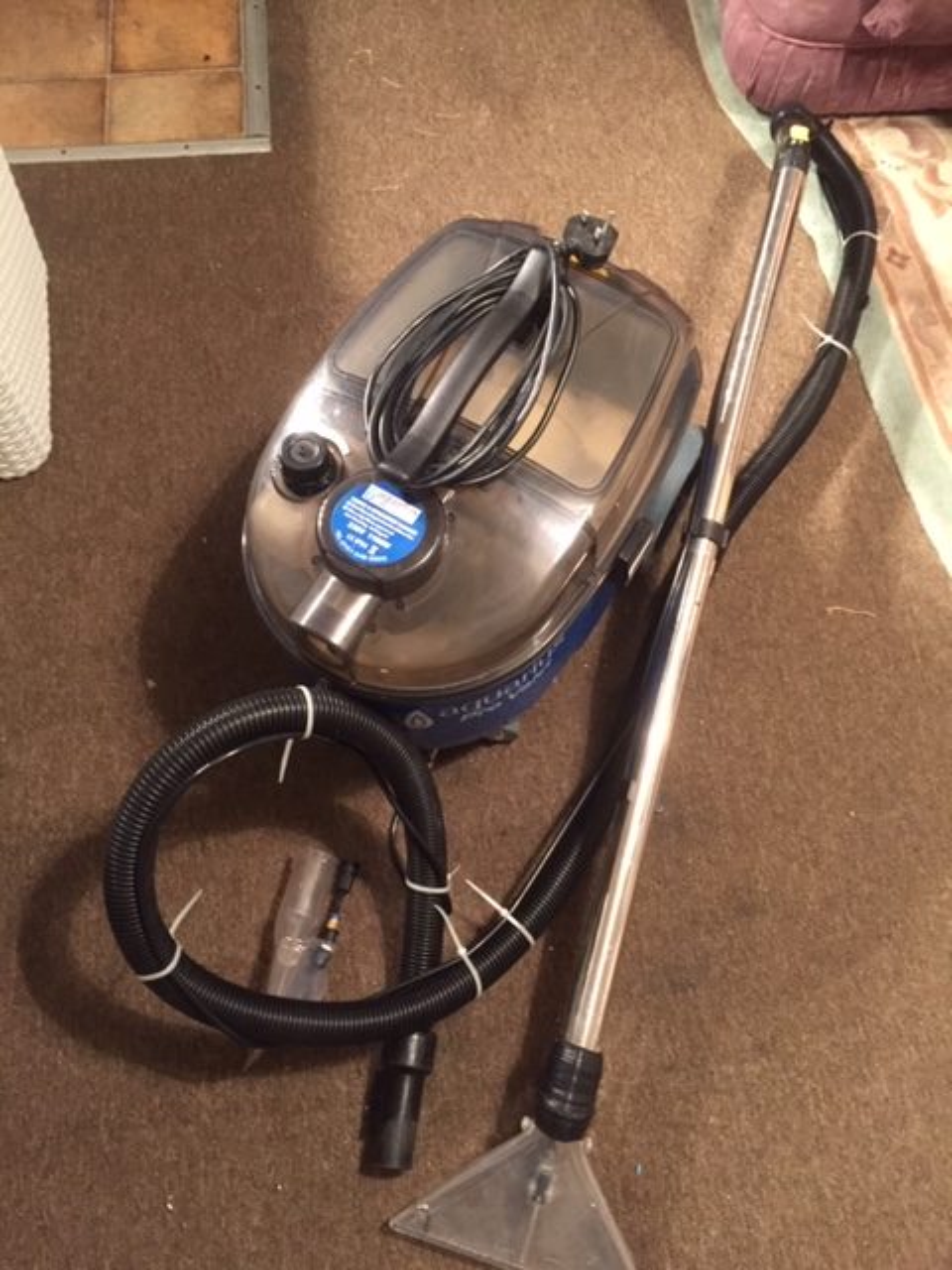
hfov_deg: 48.2
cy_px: 635
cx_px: 476
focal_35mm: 29
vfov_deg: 61.7
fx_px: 1063
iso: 320
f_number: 2.2
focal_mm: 4.15
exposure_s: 1/17
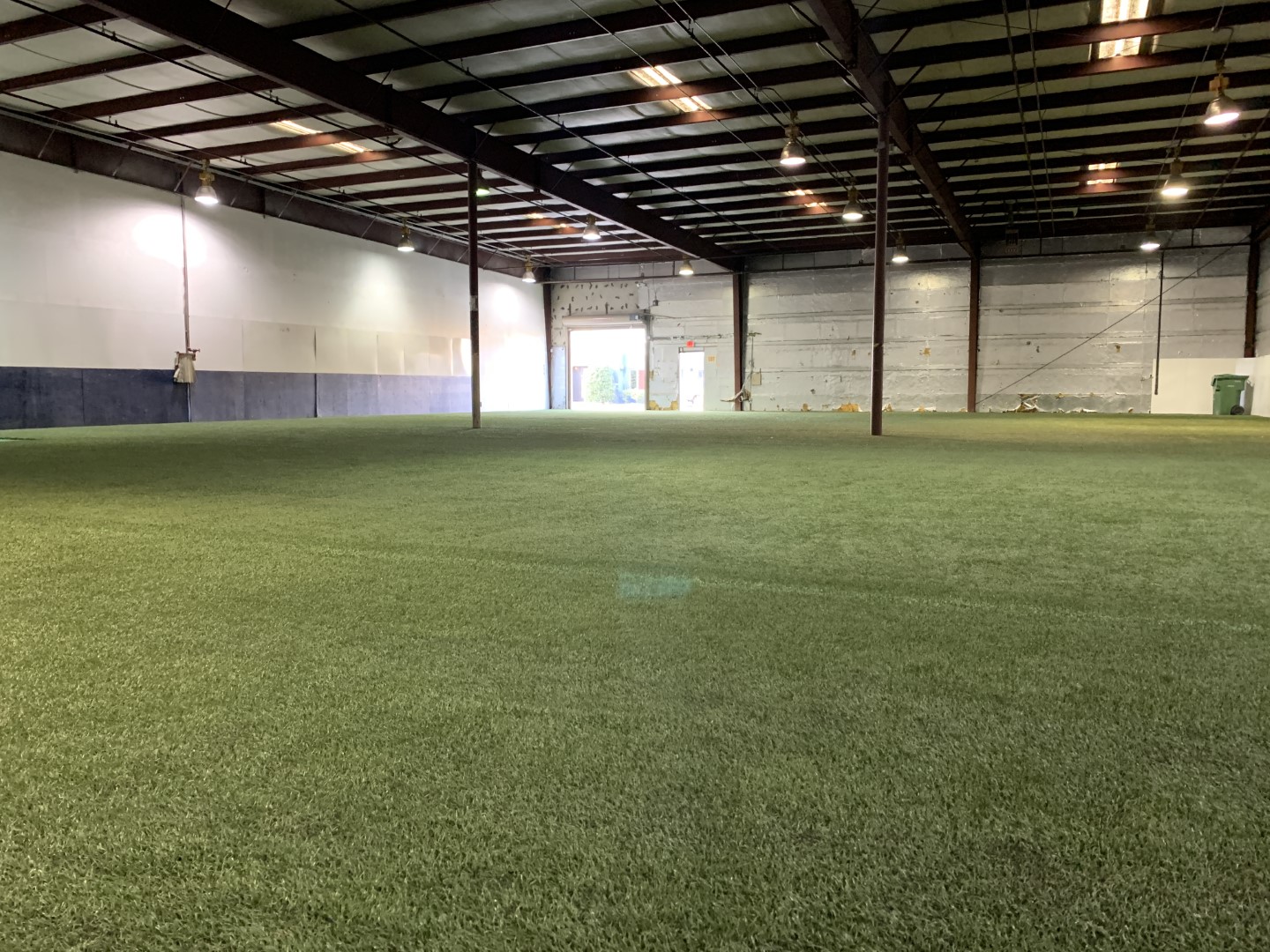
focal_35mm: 26
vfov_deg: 53.1
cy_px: 476
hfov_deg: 67.3
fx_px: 954
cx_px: 635
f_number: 1.8
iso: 400
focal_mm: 4.25
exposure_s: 1/30
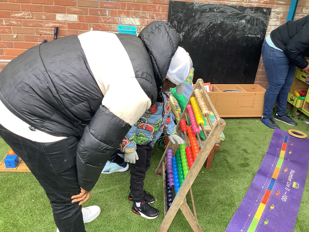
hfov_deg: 58.4
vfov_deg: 45.4
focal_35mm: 31
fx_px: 277
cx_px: 154
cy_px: 116
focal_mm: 3.3
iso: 50
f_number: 2.4
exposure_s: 1/50
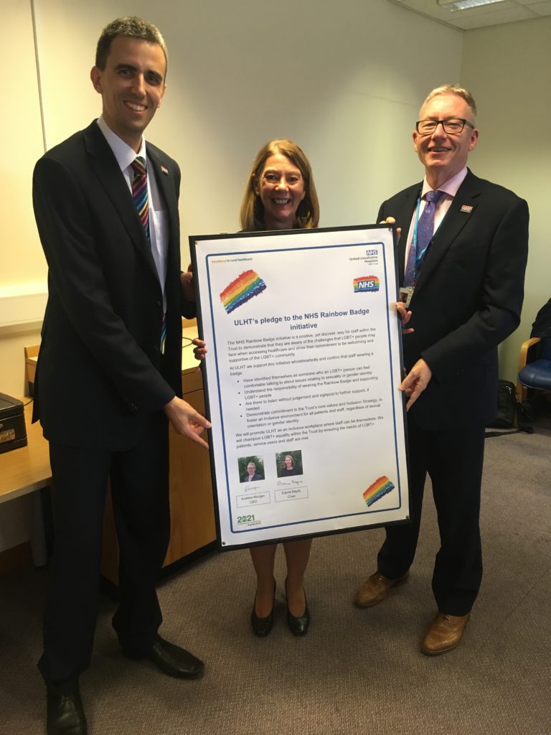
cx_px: 276
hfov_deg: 48.2
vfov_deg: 61.7
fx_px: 615
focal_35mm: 29
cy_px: 368
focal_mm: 4.15
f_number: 2.2
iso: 125
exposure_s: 1/33
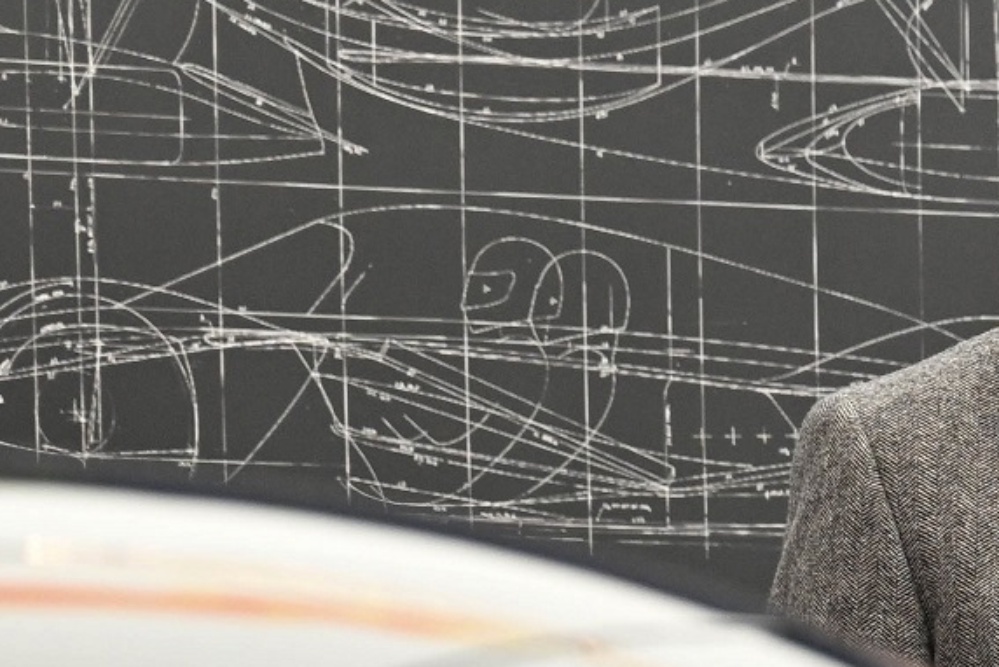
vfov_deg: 3.4
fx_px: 11216
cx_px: 1838
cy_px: 1397
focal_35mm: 404
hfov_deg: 5.0
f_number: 4.5
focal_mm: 70
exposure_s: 1/320
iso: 1000
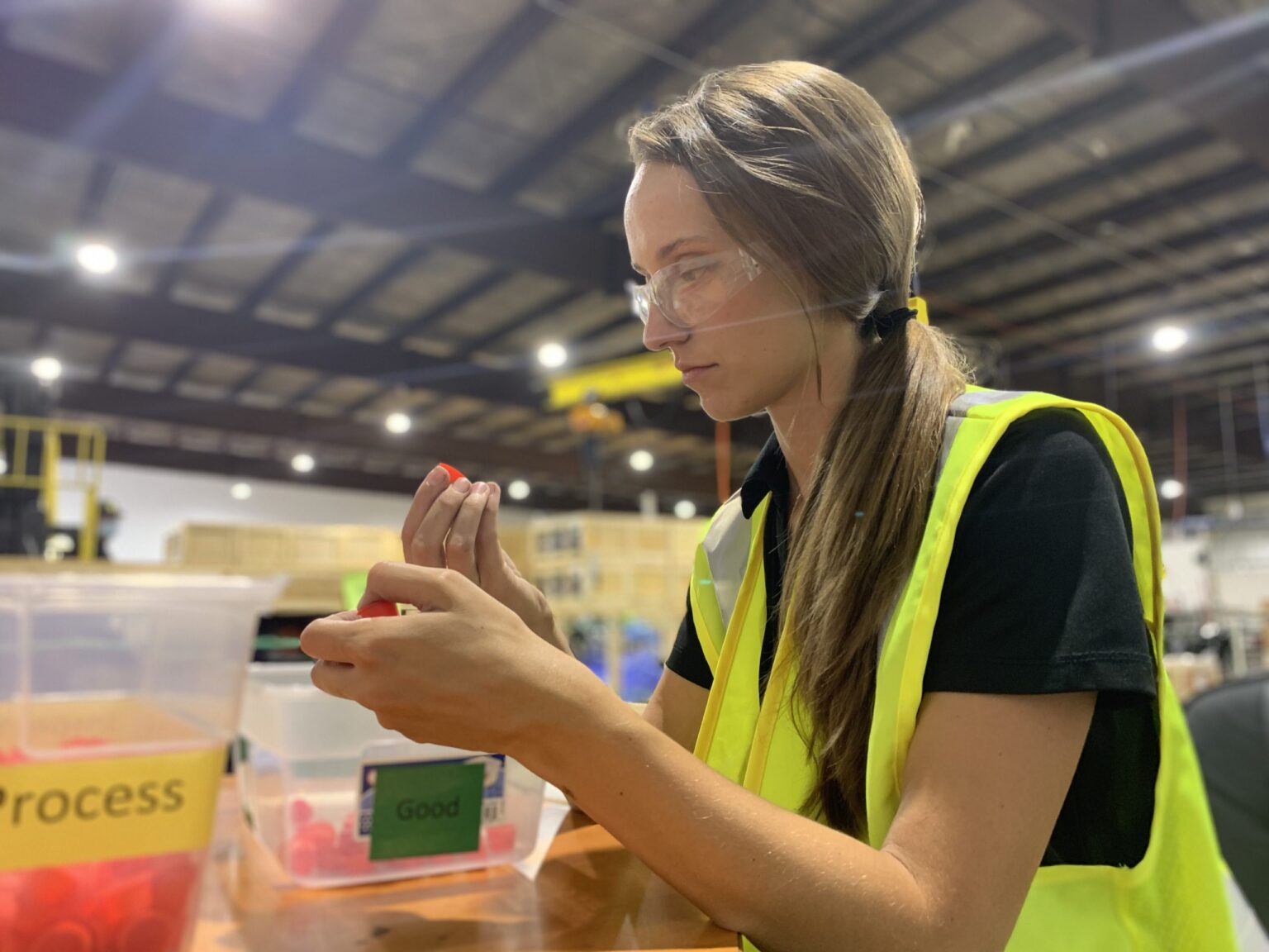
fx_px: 953
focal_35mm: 26
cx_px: 634
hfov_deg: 67.3
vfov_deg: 53.1
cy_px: 476
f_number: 1.8
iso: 320
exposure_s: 1/60
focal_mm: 4.25
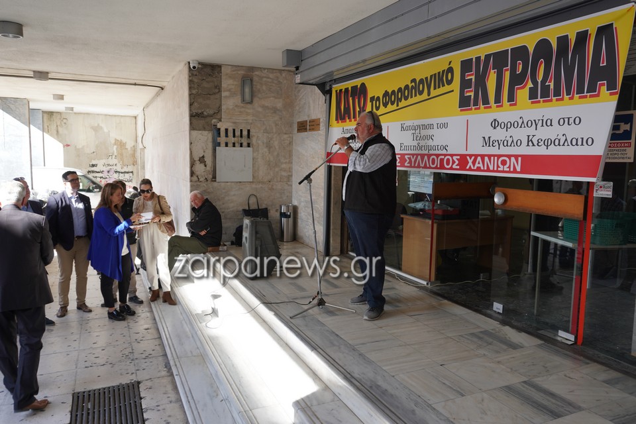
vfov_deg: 47.9
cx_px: 318
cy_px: 212
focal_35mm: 27
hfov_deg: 67.4
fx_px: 477
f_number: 4.5
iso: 100
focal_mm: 18
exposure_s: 1/80
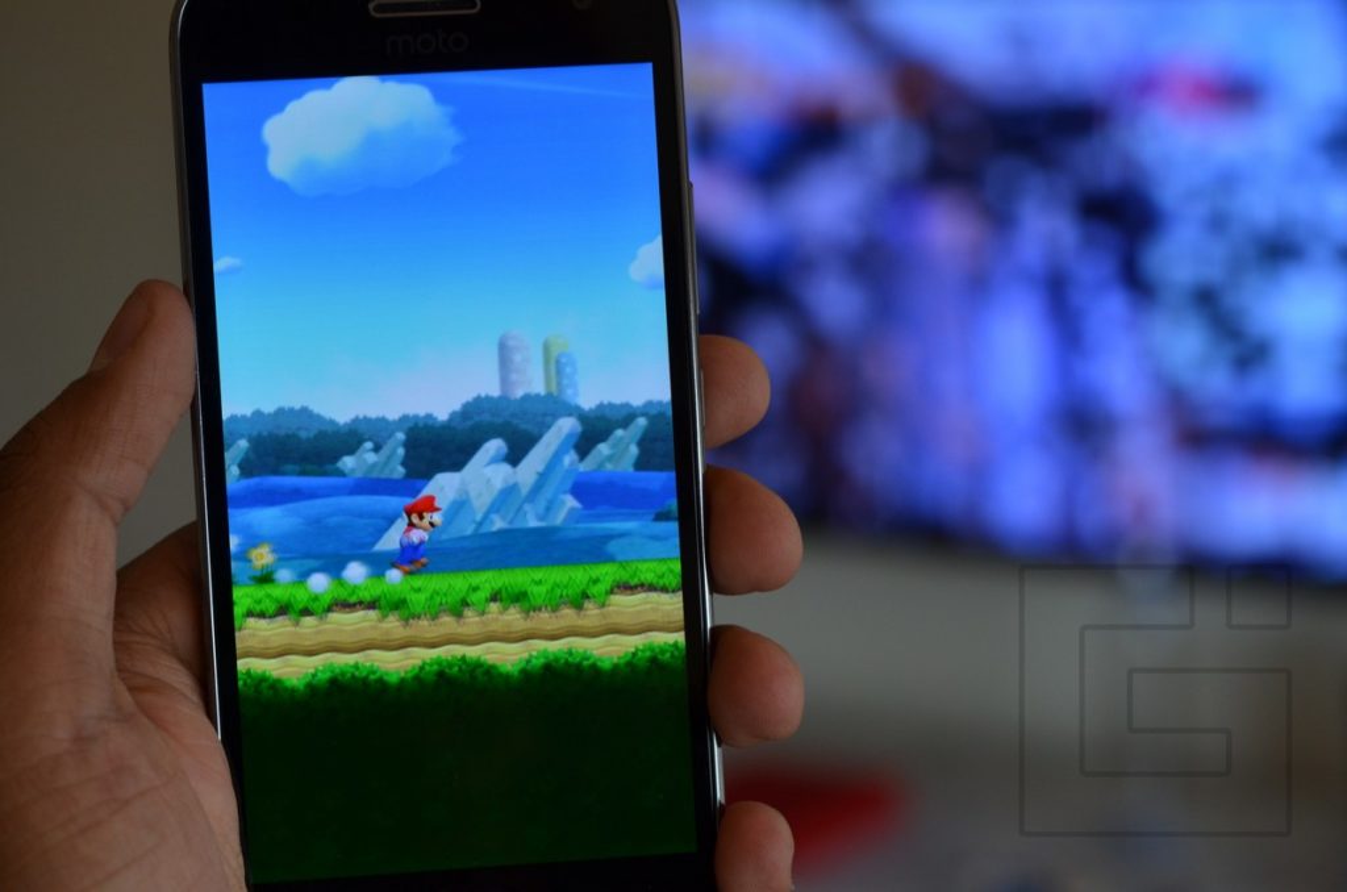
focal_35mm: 75
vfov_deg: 18.1
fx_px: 2800
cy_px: 446
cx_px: 674
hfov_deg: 27.0
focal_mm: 50
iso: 500
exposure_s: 1/80
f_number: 4.5
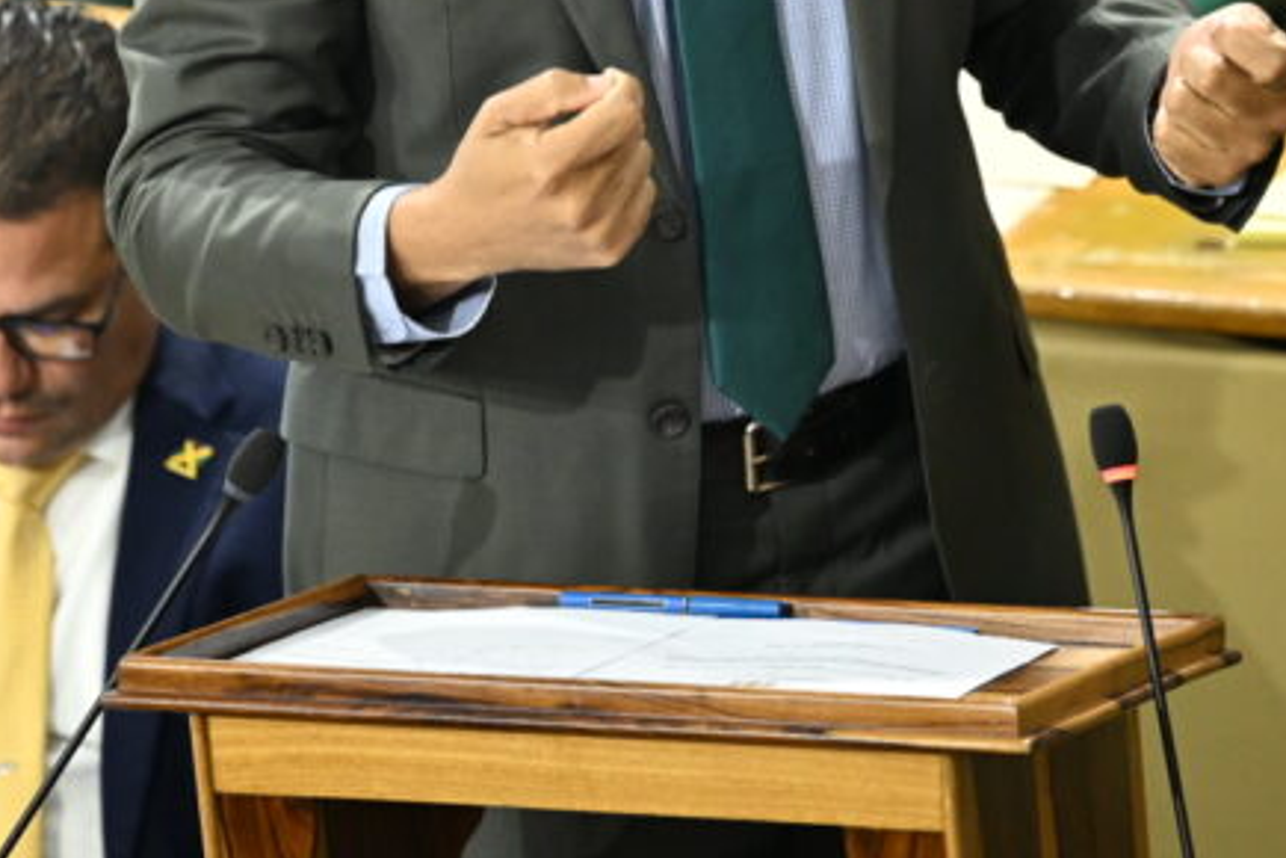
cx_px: 647
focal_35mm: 400
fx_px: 14288
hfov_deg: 5.2
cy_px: 22
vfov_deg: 3.4
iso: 3200
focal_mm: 170
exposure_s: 1/250
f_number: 2.8
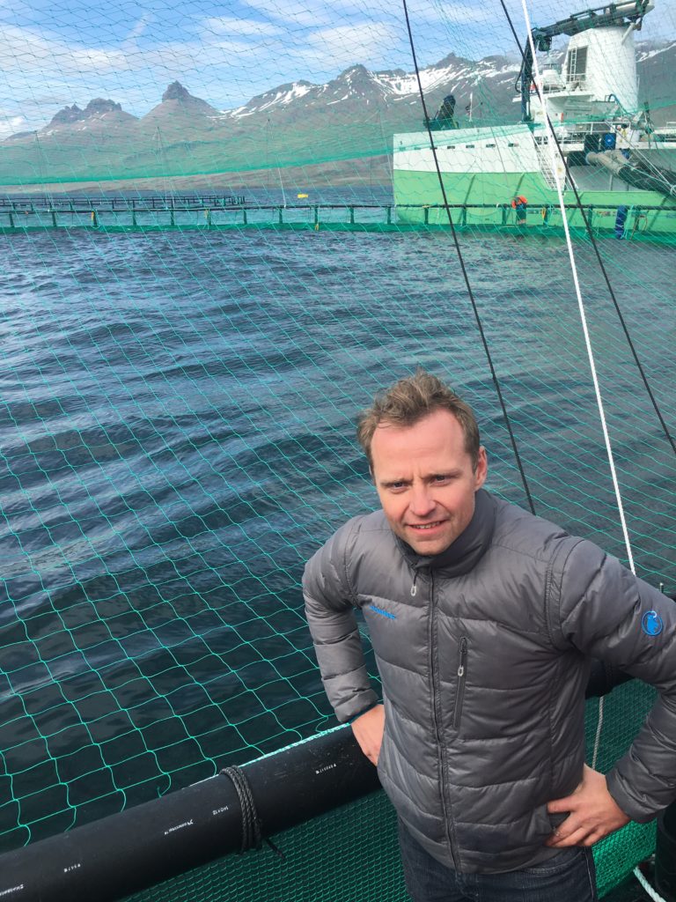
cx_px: 338
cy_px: 451
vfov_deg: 61.7
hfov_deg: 48.2
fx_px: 755
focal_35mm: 29
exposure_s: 1/855
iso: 25
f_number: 2.2
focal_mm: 4.15
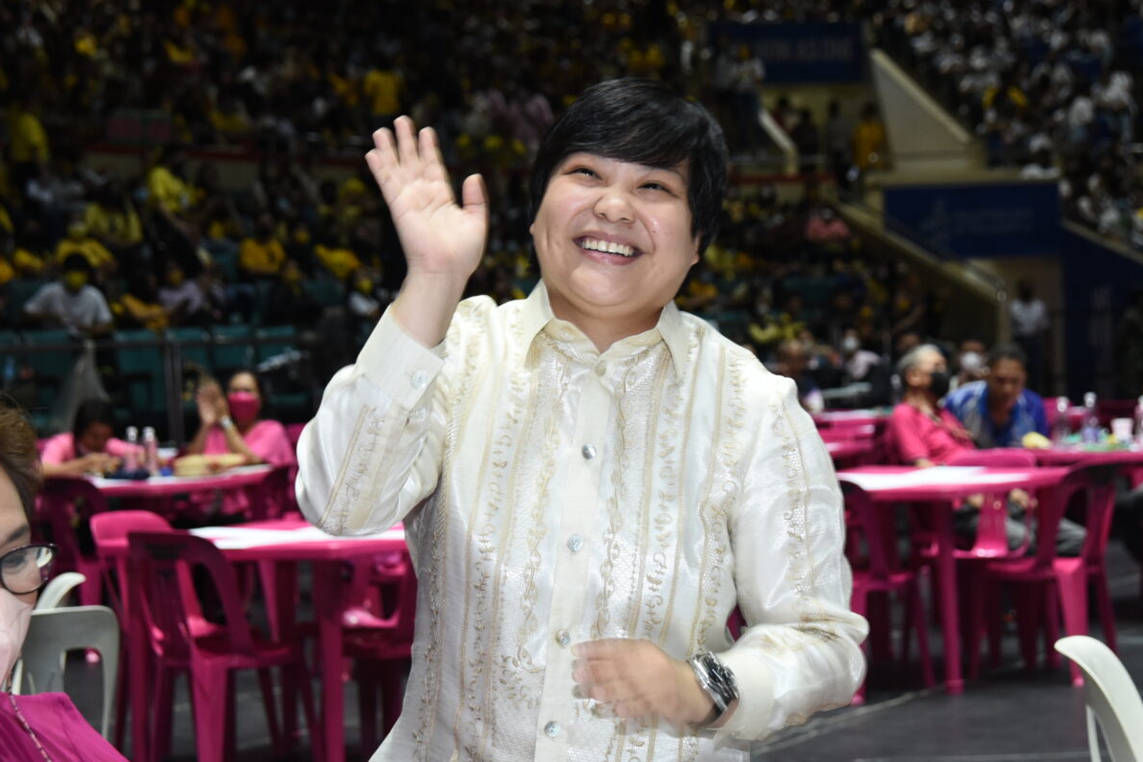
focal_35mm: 90
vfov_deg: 15.2
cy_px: 502
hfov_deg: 22.6
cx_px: 522
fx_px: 2857
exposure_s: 1/100
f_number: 5
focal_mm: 56
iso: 1600
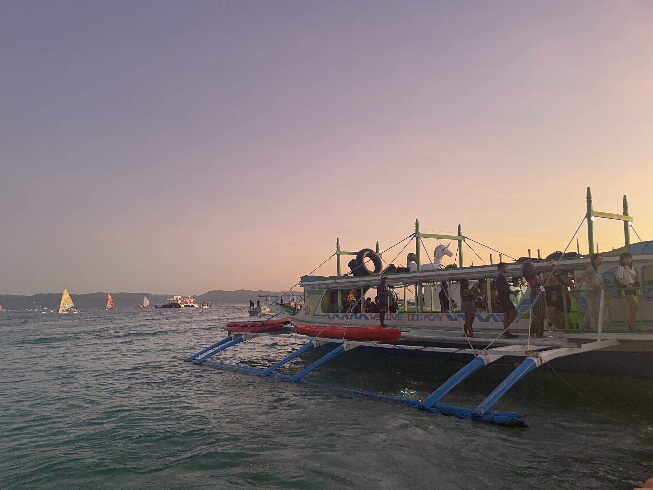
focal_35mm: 26
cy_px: 245
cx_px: 326
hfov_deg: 67.3
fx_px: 490
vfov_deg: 53.1
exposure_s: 1/88
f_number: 1.6
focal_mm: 4.2
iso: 125
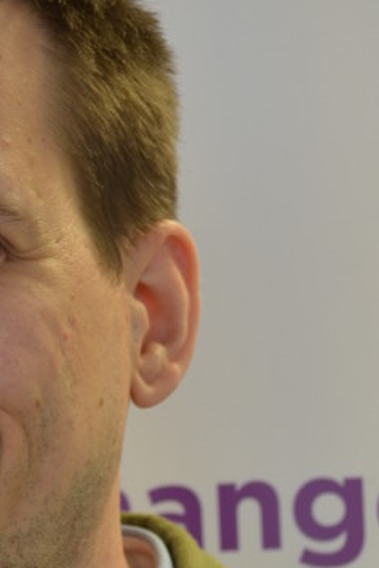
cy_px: 528
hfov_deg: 8.7
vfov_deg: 13.0
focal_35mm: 156
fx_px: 2461
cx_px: -37
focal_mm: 40
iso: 400
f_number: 5.3
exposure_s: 1/25
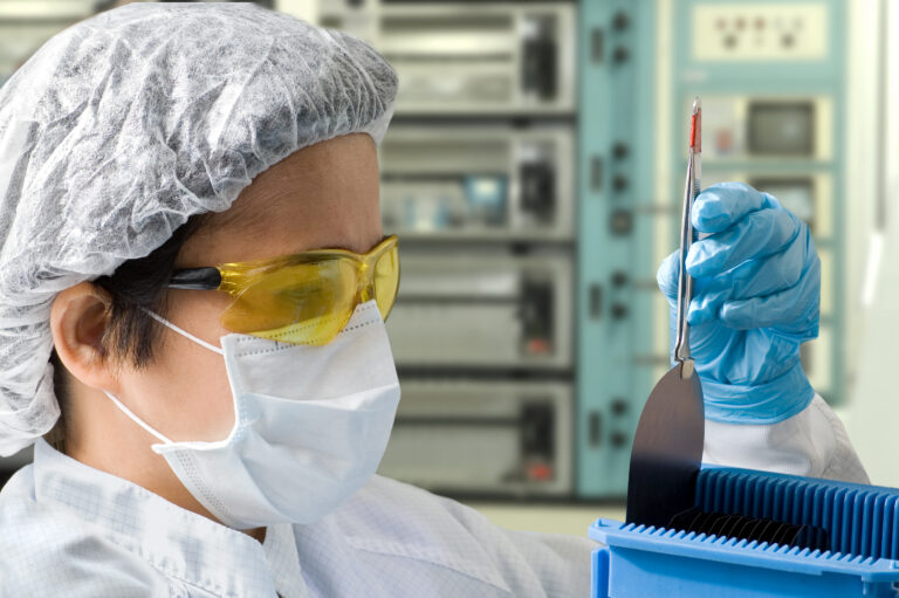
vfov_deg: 39.9
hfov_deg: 57.3
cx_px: 450
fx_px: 824
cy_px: 299
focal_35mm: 33
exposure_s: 1/15
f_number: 7.1
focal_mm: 22
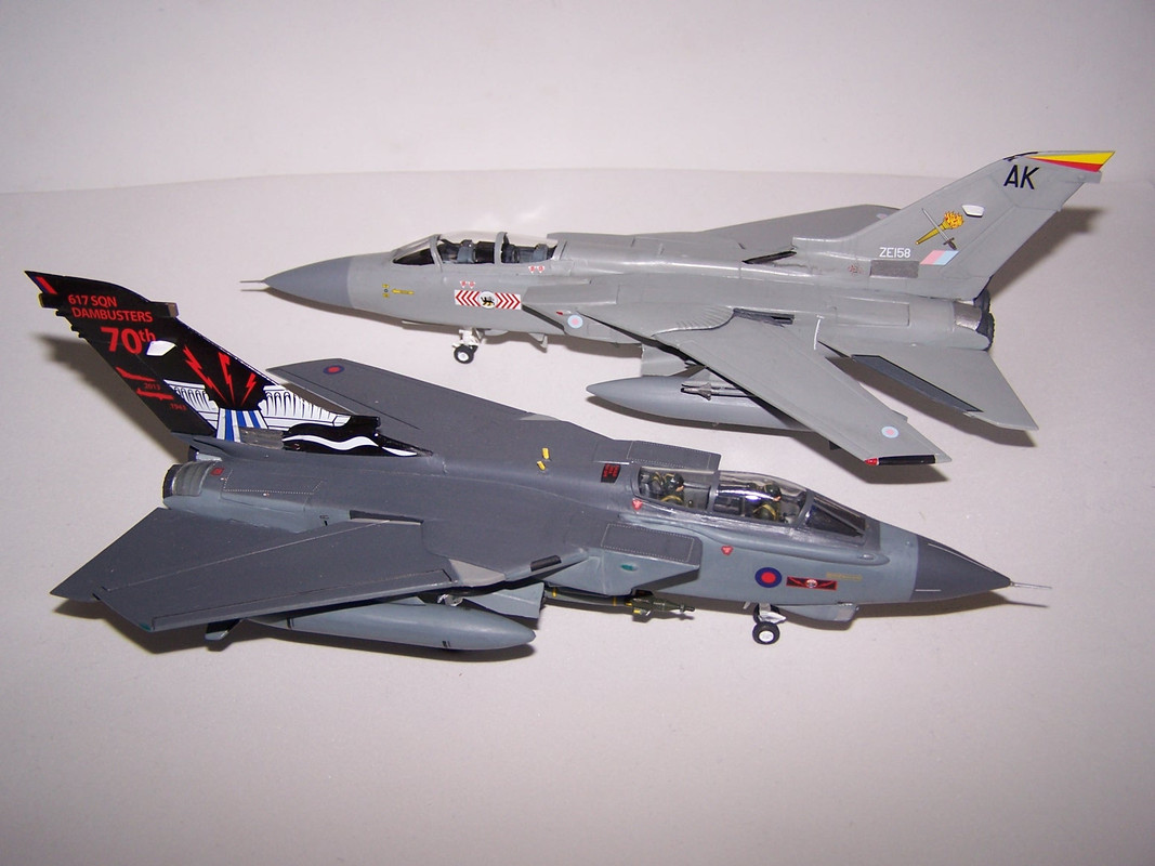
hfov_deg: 49.0
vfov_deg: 37.7
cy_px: 433
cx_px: 578
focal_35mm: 38
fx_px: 1268
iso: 80
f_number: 2.8
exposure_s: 1/60
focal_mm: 6.3
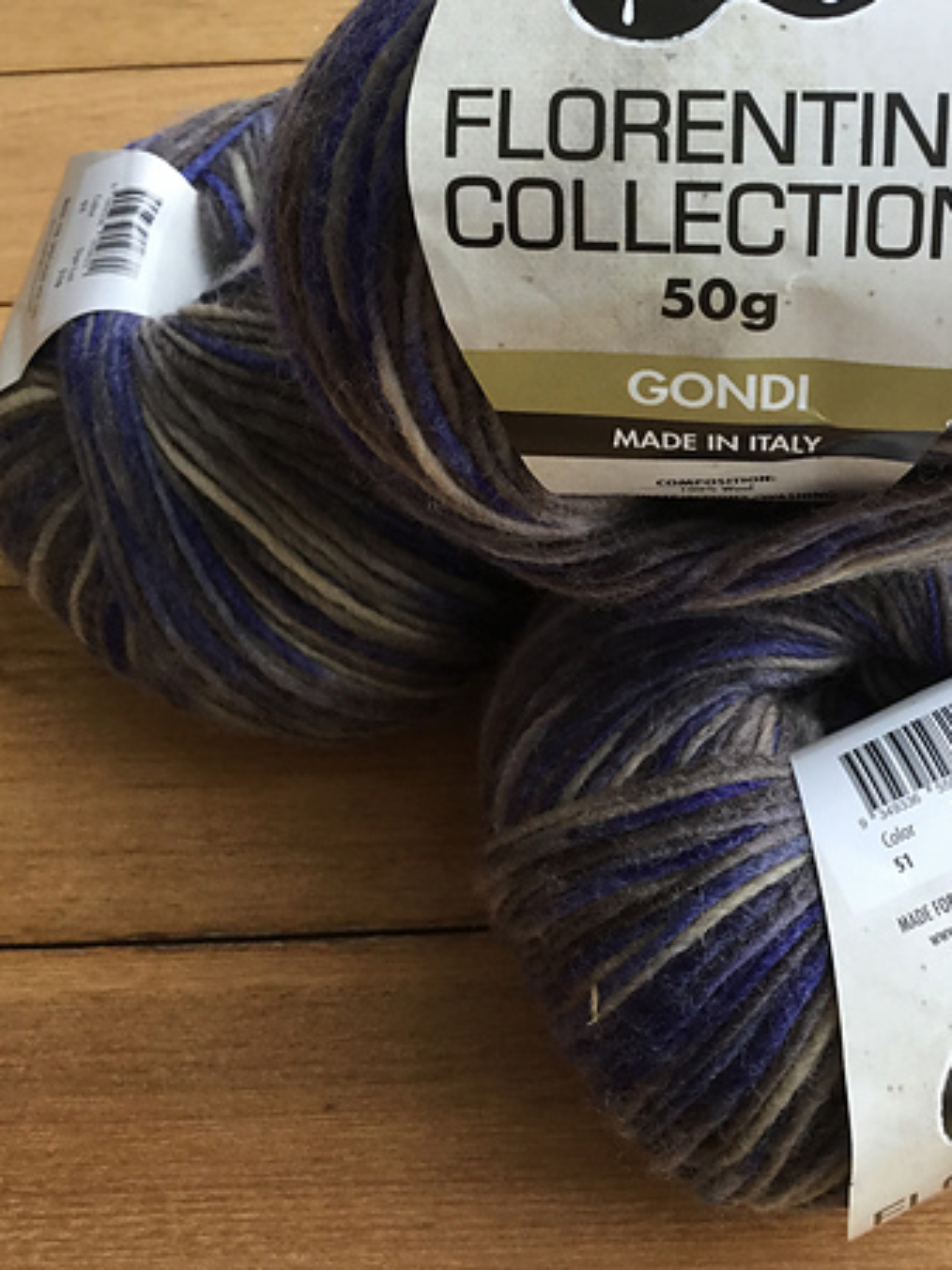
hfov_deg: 32.4
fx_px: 1614
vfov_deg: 42.8
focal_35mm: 44
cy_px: 510
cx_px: 673
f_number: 2.4
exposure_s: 1/40
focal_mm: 3.3
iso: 25
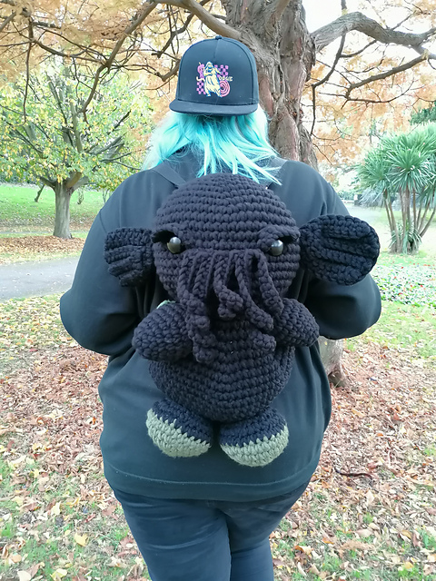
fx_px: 487
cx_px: 218
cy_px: 290
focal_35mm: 29
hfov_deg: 48.2
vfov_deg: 61.7
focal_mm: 4.75
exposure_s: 1/33.3
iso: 200
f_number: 1.8
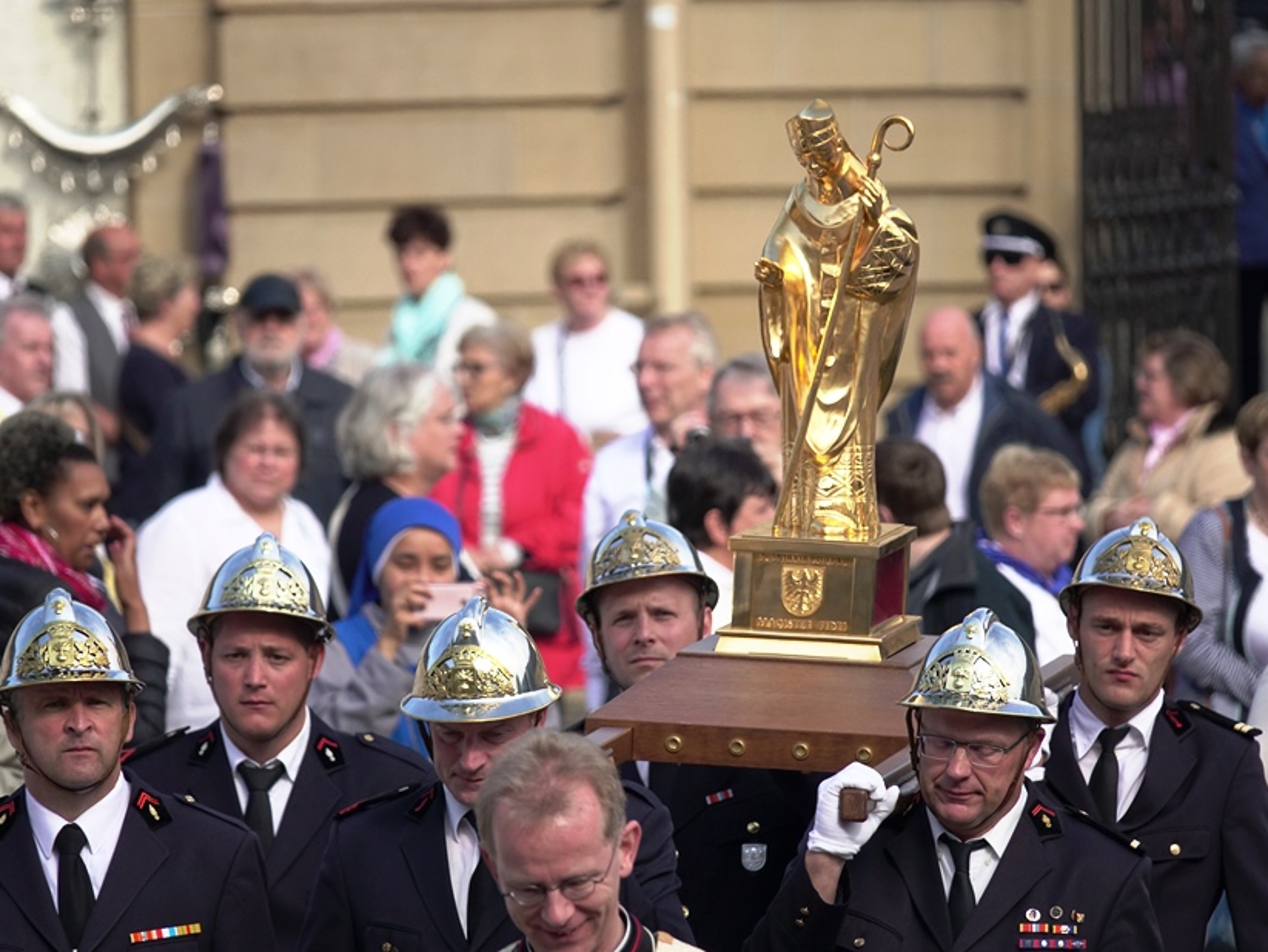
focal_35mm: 543
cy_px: 476
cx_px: 644
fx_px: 19899
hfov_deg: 3.6
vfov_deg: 2.7
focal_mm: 183.43
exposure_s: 1/1250
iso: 320
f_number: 4
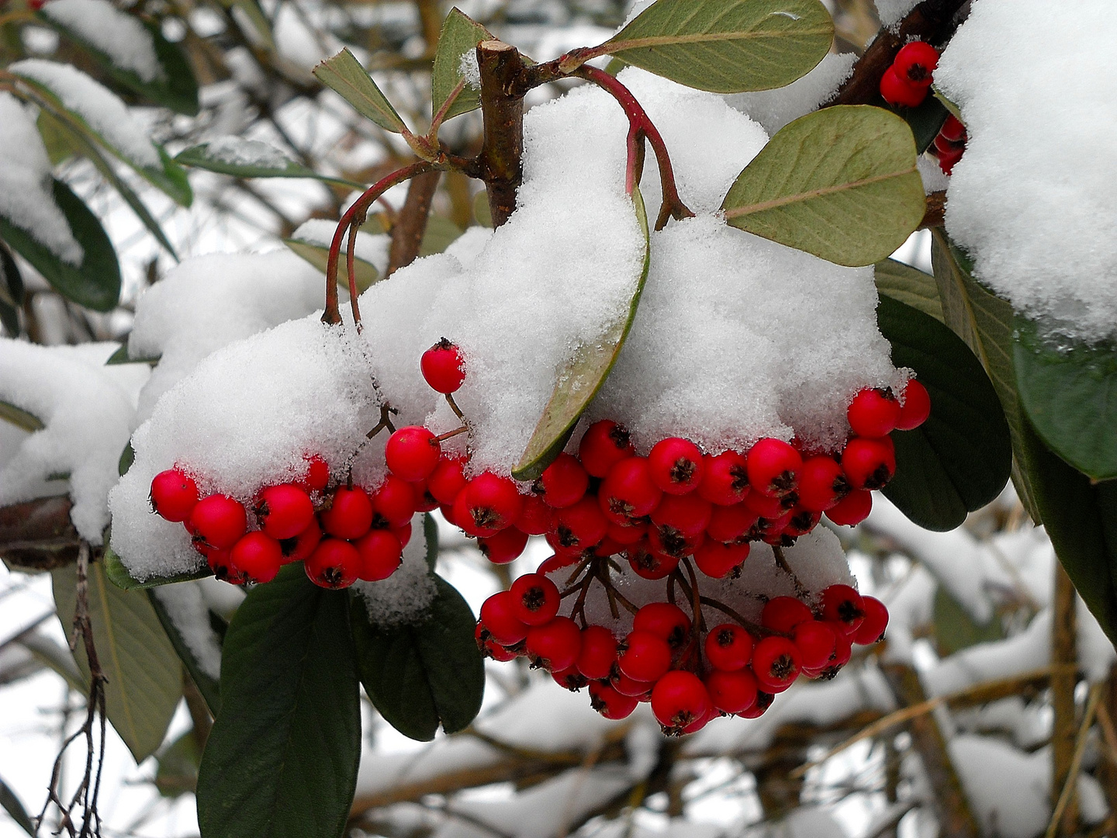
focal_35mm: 90
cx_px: 558
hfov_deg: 21.8
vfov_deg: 16.4
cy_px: 419
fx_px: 2904
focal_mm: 14.9
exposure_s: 1/96
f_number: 4.8
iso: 64
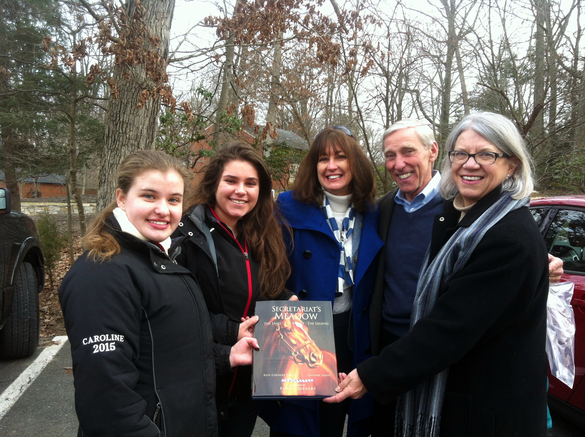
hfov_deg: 52.7
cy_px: 218
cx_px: 292
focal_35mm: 35
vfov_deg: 40.6
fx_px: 591
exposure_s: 1/138
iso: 80
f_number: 2.8
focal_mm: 3.85
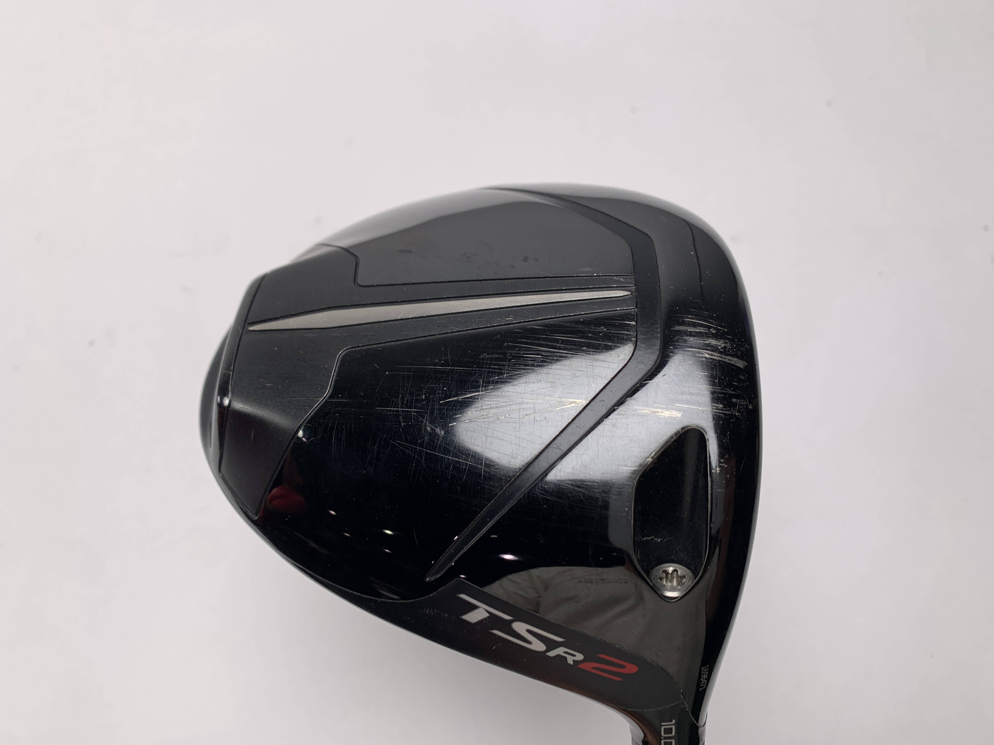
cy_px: 372
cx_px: 497
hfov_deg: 67.3
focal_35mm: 26
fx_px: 747
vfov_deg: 53.1
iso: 25
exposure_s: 1/177
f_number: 1.8
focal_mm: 4.25
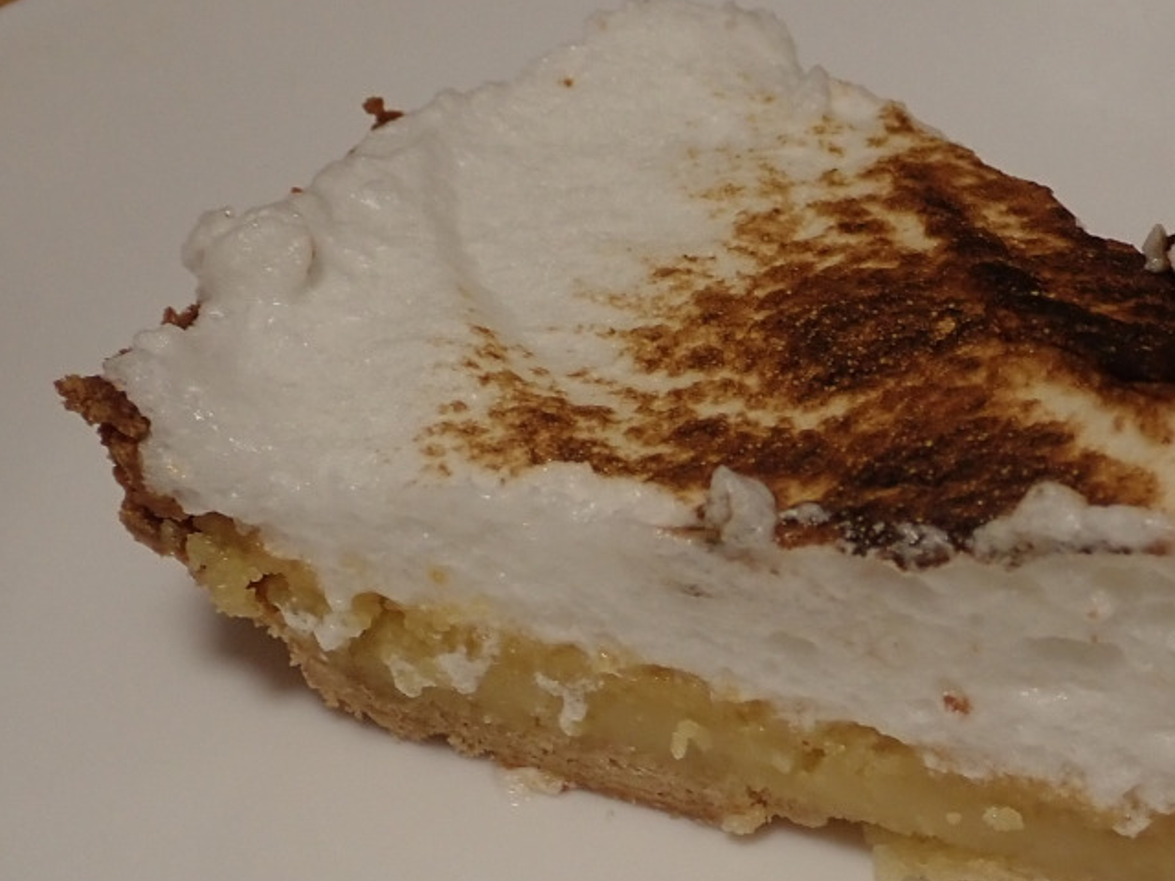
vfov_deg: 22.9
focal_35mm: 64
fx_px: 2172
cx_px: 876
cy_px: 525
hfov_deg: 29.8
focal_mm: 7.34
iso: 200
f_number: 2.8
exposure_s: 1/50
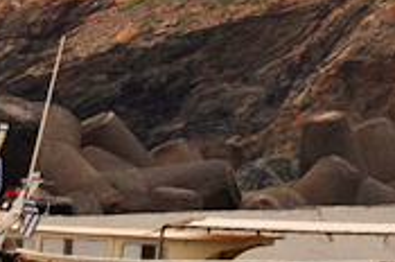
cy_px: 311
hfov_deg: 2.7
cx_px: -517
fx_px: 8460
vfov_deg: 1.8
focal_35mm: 772
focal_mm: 75
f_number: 10
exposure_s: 1/400
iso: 200
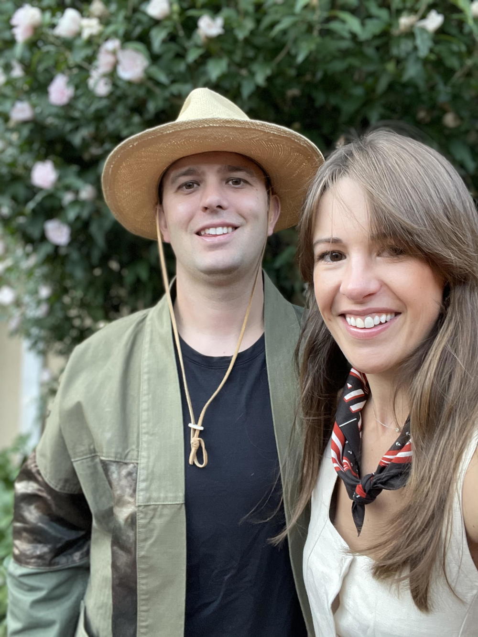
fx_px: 552
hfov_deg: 46.8
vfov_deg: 60.0
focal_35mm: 30
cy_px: 318
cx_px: 239
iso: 160
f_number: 2.2
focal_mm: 2.71
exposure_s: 1/60
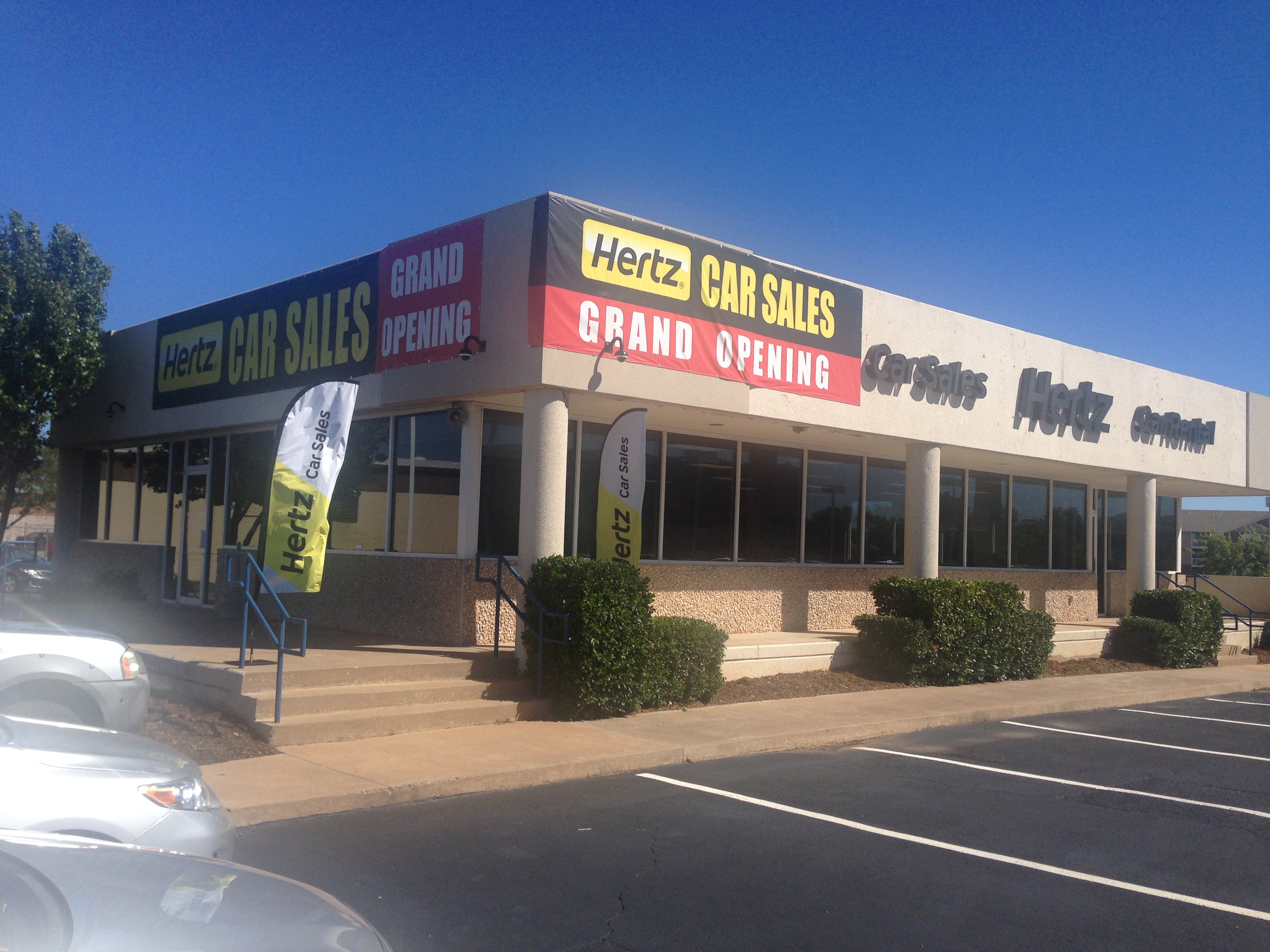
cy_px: 476
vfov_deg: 42.9
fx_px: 1211
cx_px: 635
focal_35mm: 33
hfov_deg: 55.4
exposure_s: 1/2169
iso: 50
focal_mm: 4.12
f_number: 2.4
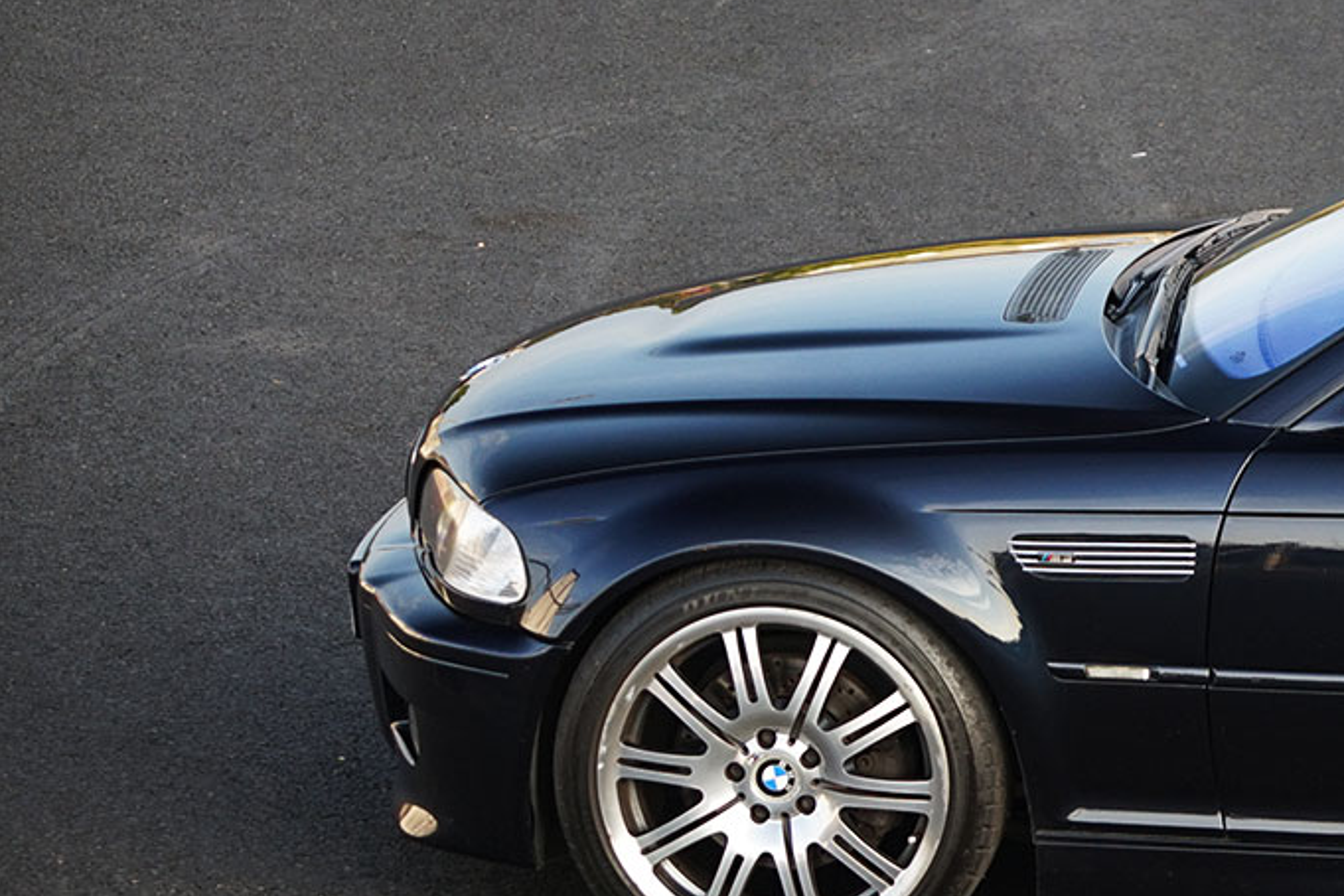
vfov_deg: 4.8
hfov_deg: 7.2
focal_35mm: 285
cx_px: 1733
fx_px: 10639
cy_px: 526
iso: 400
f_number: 4
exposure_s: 1/160
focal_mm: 97
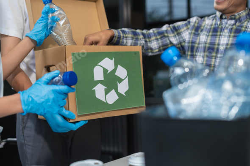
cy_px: 83
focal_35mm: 50
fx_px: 347
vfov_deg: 27.0
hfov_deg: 39.6
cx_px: 125
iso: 500
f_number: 2.8
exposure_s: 1/160
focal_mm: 50
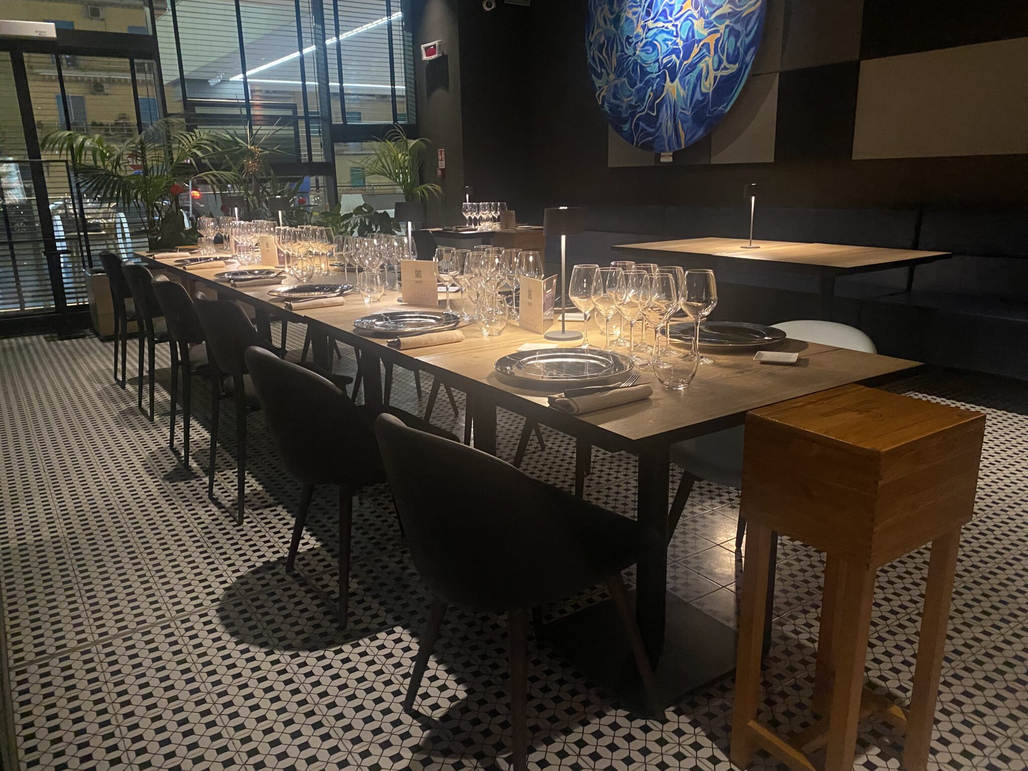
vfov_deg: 53.1
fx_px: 772
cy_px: 386
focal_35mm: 26
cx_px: 514
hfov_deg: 67.3
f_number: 1.8
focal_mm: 4.25
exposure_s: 1/28
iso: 640
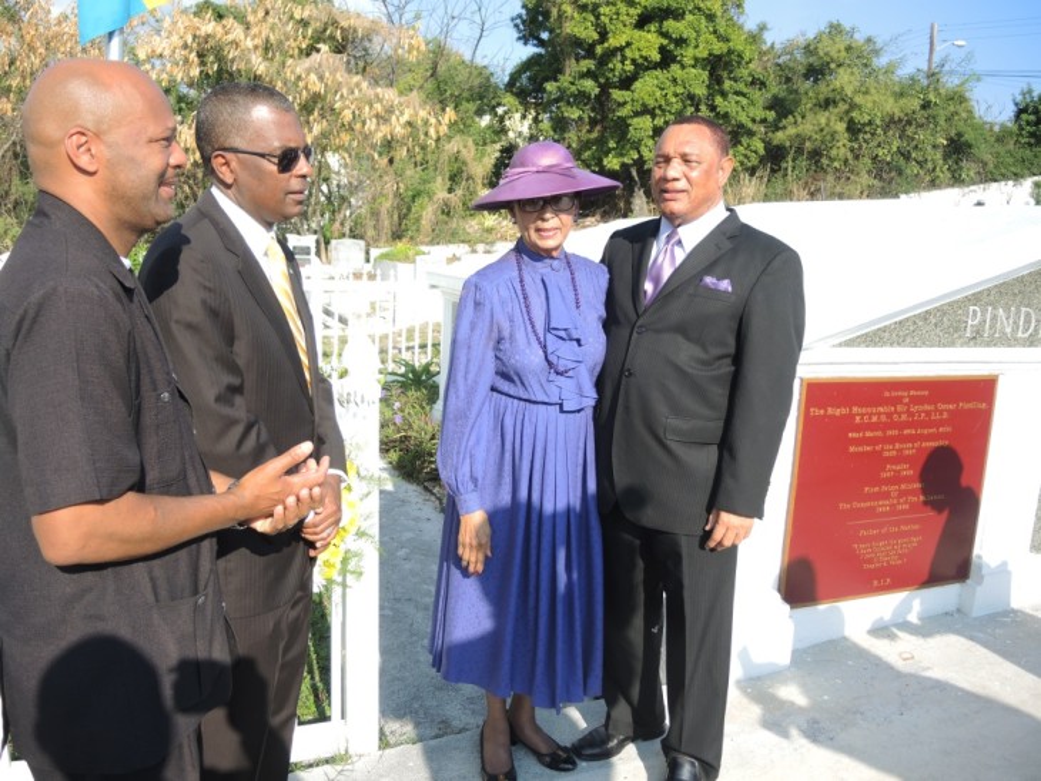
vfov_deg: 49.8
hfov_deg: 63.4
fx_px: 842
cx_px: 520
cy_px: 390
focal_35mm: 28
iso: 80
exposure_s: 1/1000
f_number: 2
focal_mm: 6
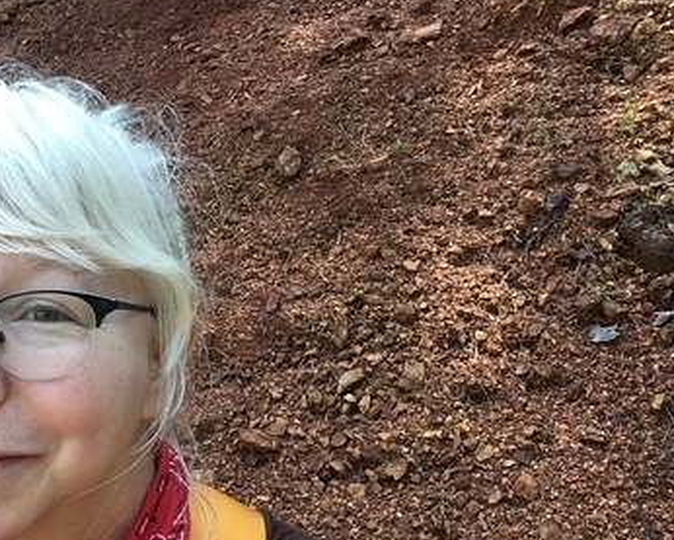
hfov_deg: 43.0
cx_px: 208
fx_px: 838
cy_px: 296
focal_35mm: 42
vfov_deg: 35.7
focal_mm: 2.15
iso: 50
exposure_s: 1/146
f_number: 2.4
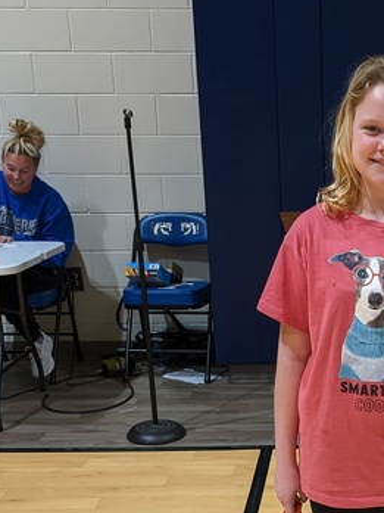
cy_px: 407
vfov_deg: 30.5
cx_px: 390
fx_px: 917
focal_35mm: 62
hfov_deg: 22.7
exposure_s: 1/33.6
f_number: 1.73
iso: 54
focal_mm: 4.38
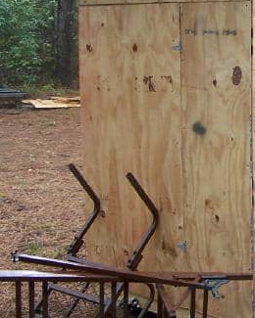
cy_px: 113
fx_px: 755
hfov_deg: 18.0
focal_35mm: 80
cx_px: 327
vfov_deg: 23.8
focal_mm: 6.3
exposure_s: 1/60
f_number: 2.8
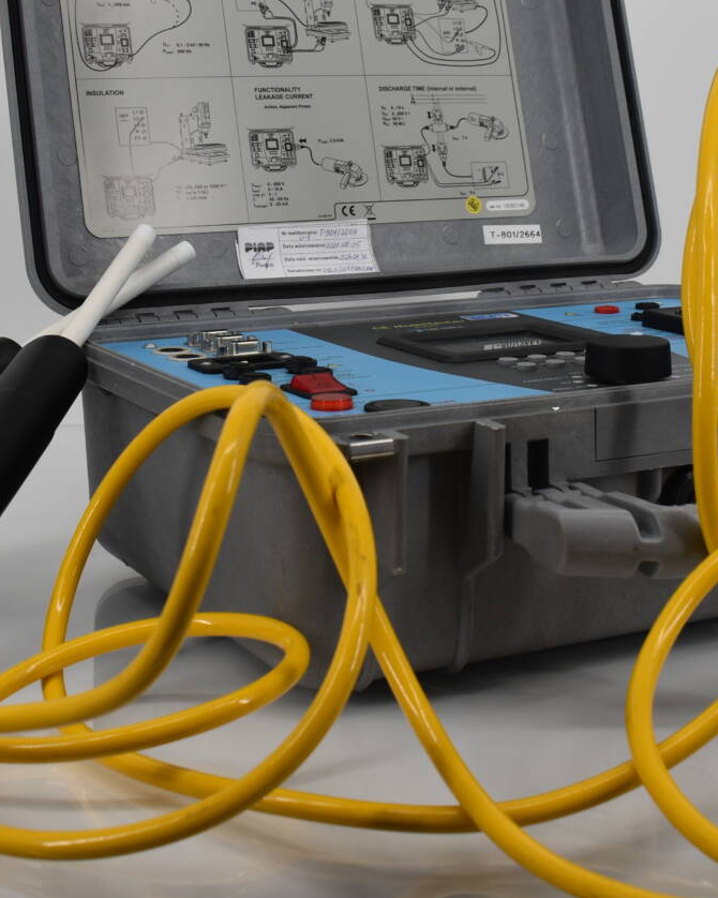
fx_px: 1887
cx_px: 402
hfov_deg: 21.5
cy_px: 269
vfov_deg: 26.6
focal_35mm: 71
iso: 220
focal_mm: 22
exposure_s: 1/125
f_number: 5.6
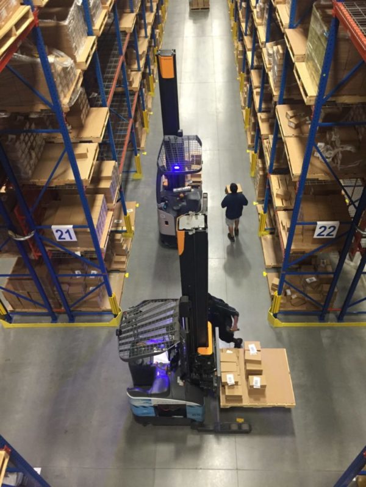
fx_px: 409
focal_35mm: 29
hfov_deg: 48.2
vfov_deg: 61.7
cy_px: 244
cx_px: 183
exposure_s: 1/30
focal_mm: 4.15
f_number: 2.2
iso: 200
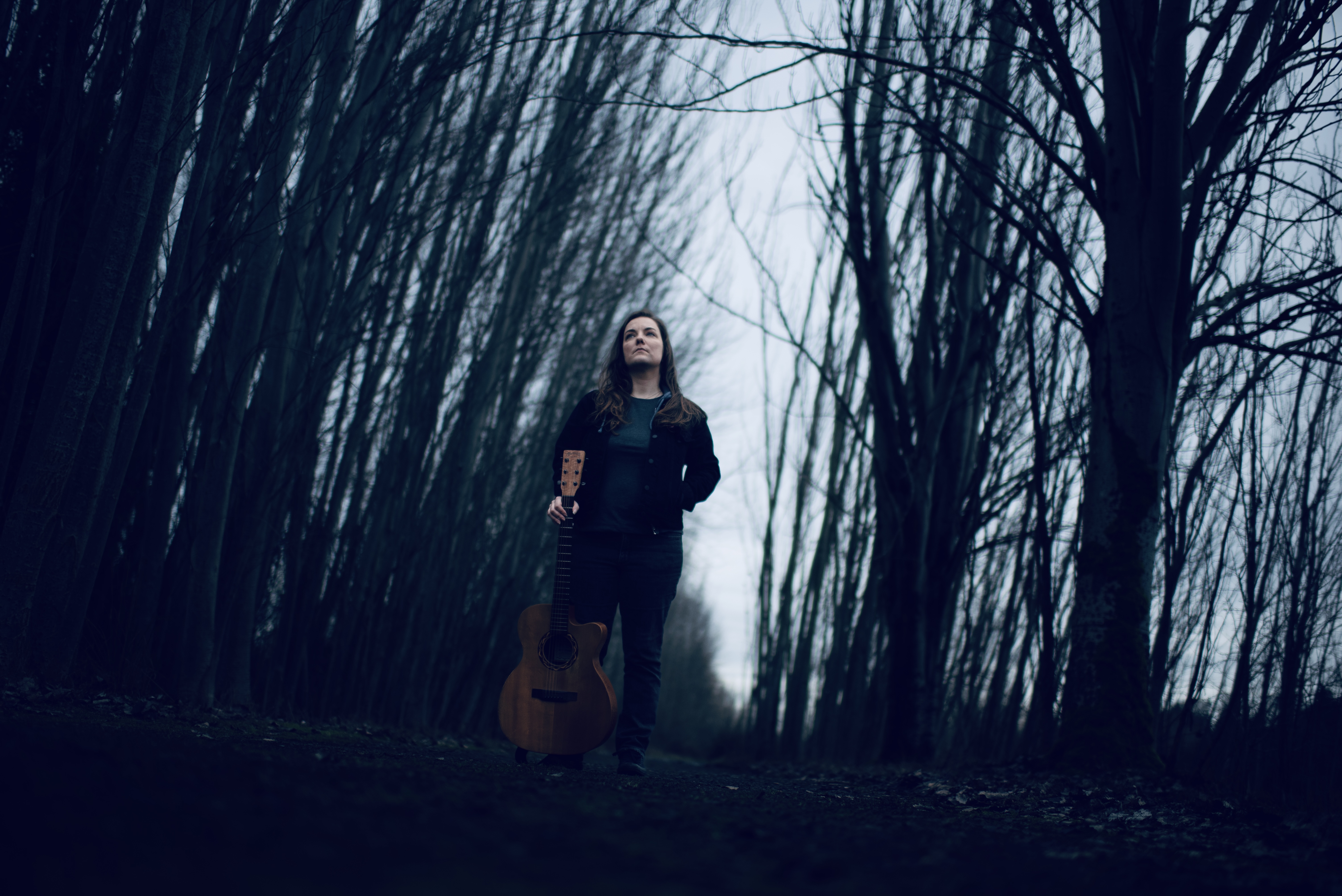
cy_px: 448
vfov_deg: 37.9
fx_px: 1305
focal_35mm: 35
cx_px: 671
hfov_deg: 54.4
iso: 320
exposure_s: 1/4000
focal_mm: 35
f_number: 1.4
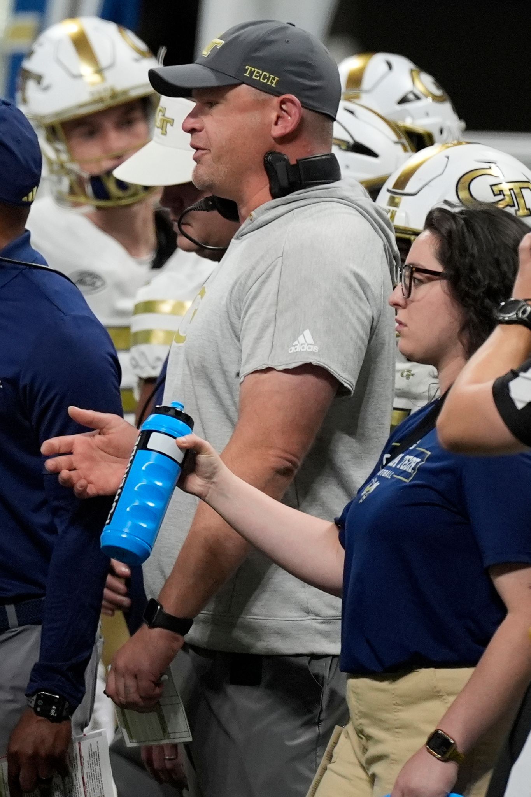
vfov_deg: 2.3
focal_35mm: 900
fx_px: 19914
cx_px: 266
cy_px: 398
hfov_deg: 1.5
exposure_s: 1/2000
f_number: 4
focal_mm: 600
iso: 2500
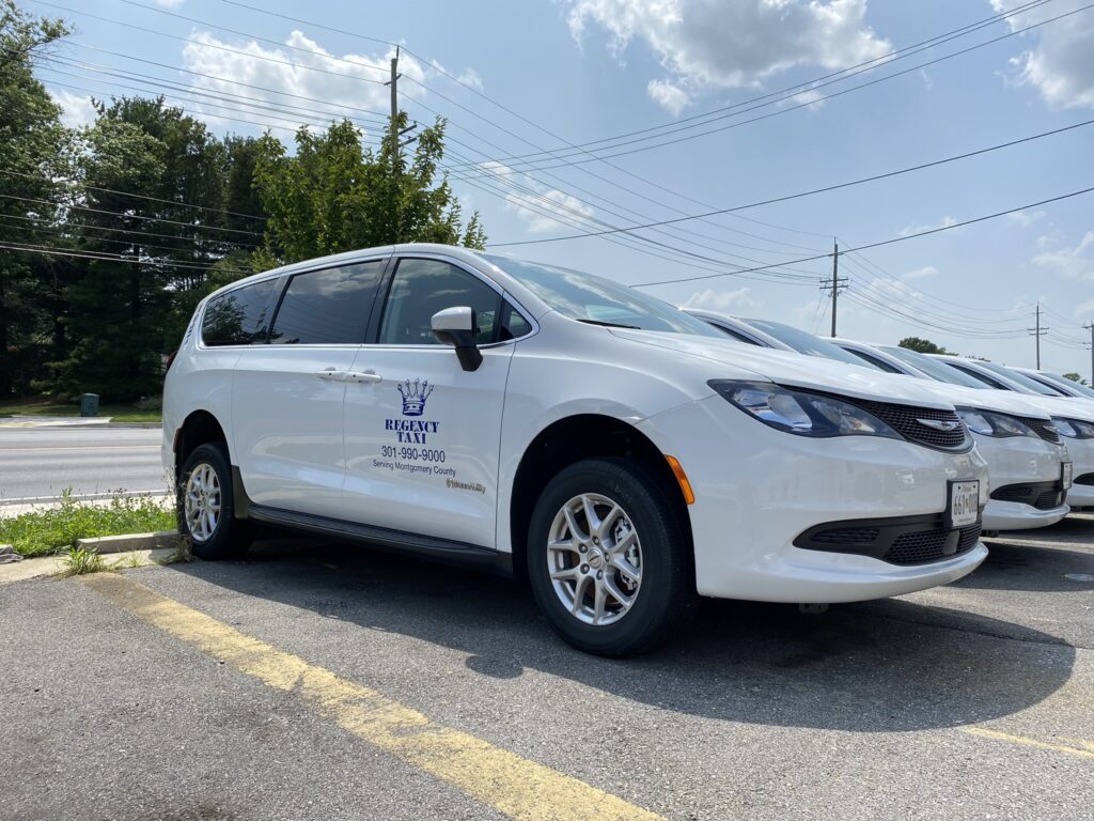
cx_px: 547
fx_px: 822
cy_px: 410
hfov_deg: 67.3
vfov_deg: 53.1
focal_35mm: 26
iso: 32
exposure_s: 1/2513
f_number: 1.8
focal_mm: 4.25
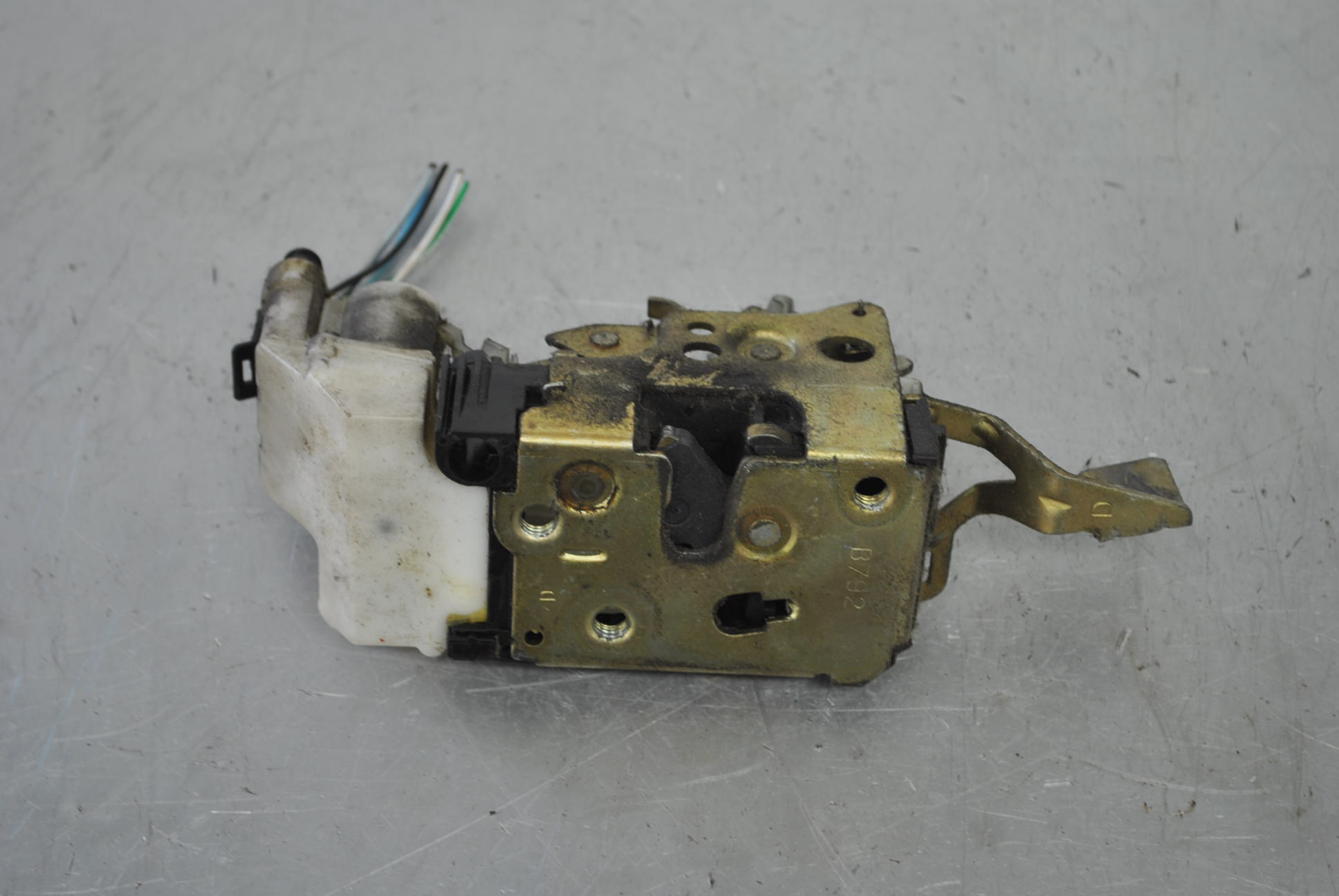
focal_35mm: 68
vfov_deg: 20.2
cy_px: 448
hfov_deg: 29.8
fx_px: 2514
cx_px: 670
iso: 100
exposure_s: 1/20
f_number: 5.6
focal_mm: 45
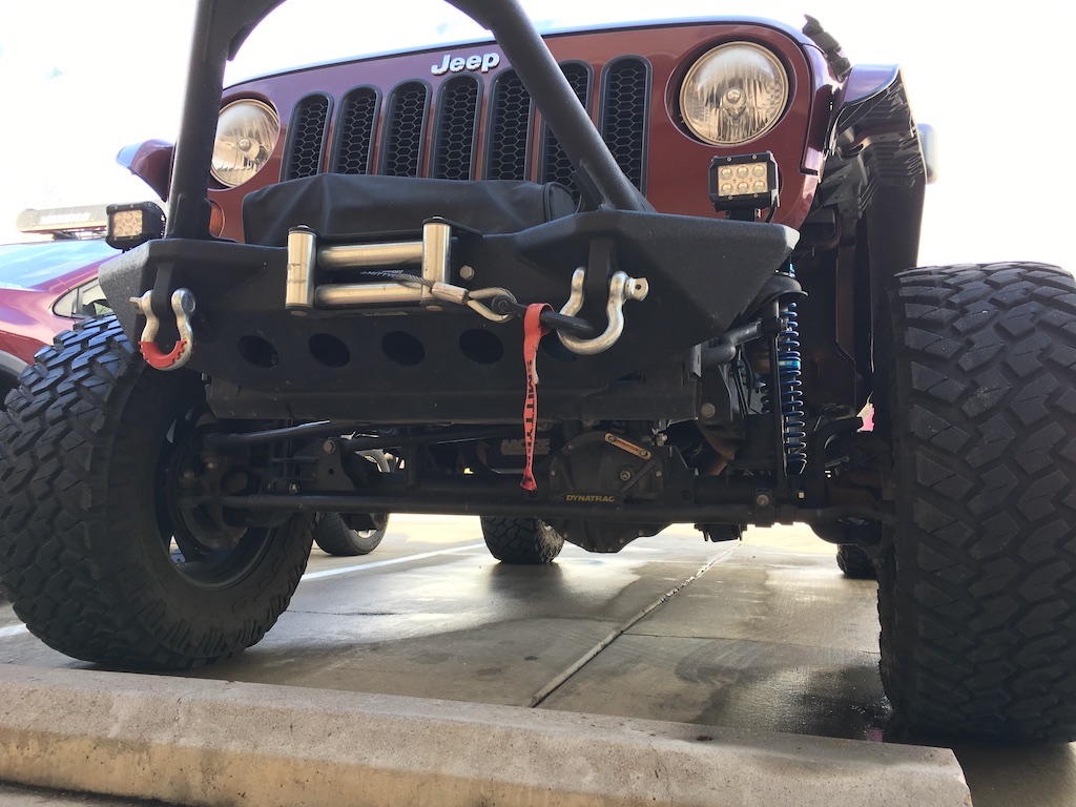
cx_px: 538
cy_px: 404
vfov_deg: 48.2
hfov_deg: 61.7
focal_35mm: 29
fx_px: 901
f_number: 2.2
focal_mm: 4.15
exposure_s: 1/120
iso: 25
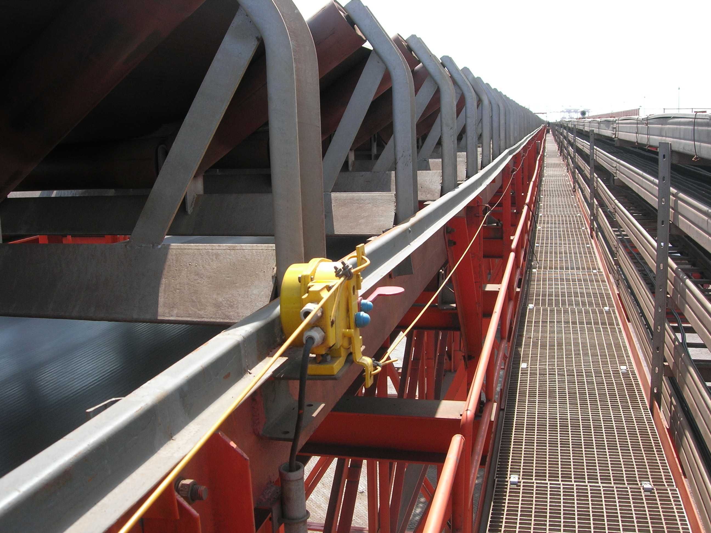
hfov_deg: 49.0
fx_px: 781
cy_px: 266
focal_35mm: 38
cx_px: 356
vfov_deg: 37.7
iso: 64
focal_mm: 7.8
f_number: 4.8
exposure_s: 1/256
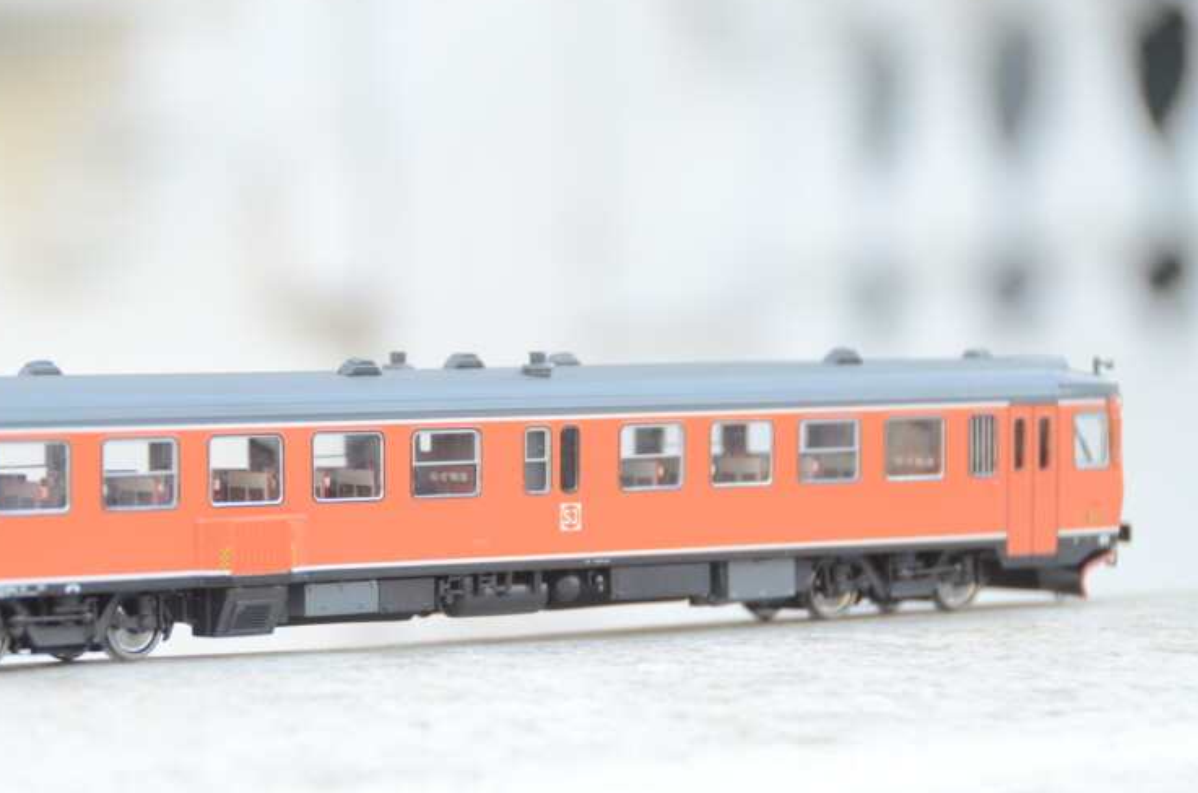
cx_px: 369
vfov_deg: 8.0
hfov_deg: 12.0
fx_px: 5678
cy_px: 476
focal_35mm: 171
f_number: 5
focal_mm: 82
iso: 800
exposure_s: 1/200
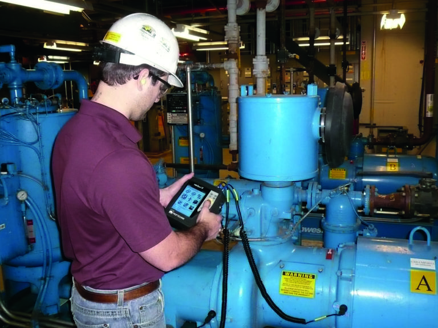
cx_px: 219
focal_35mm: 34
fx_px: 430
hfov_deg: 54.0
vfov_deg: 41.8
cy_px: 164
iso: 200
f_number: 2.8
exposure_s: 1/30
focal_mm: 4.6
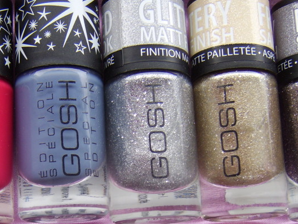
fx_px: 517
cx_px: 105
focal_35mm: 60
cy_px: 194
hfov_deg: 32.0
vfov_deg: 23.9
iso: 71
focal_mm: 8.13
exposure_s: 1/125
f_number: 2.7
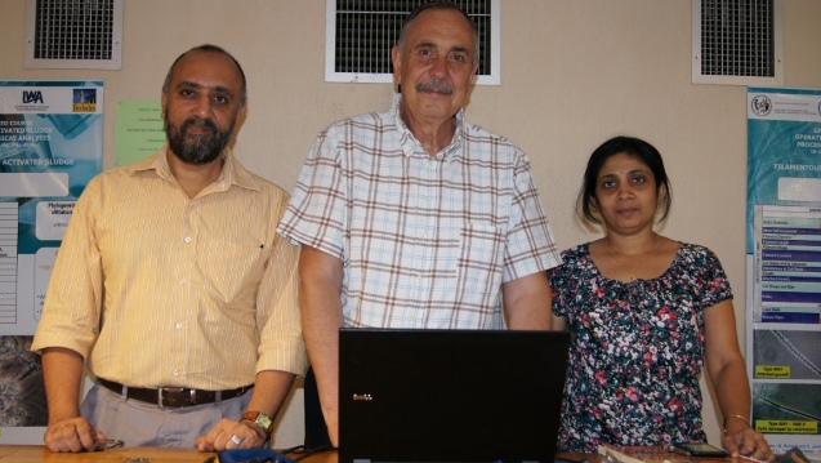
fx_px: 893
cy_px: 223
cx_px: 410
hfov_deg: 49.4
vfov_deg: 29.0
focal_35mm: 41
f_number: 4.5
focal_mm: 26
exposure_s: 1/60
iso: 500
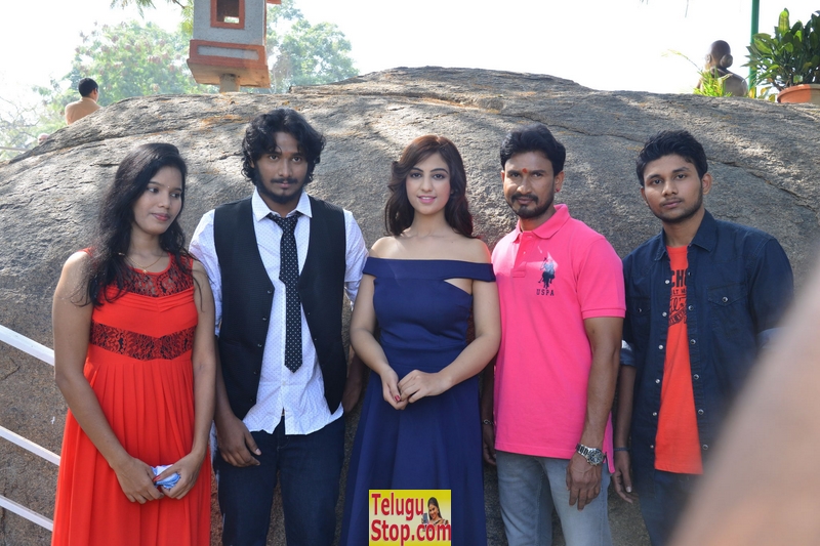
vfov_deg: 38.9
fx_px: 774
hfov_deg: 55.8
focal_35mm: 34
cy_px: 273
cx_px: 410
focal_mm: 34
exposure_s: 1/125
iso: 500
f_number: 8
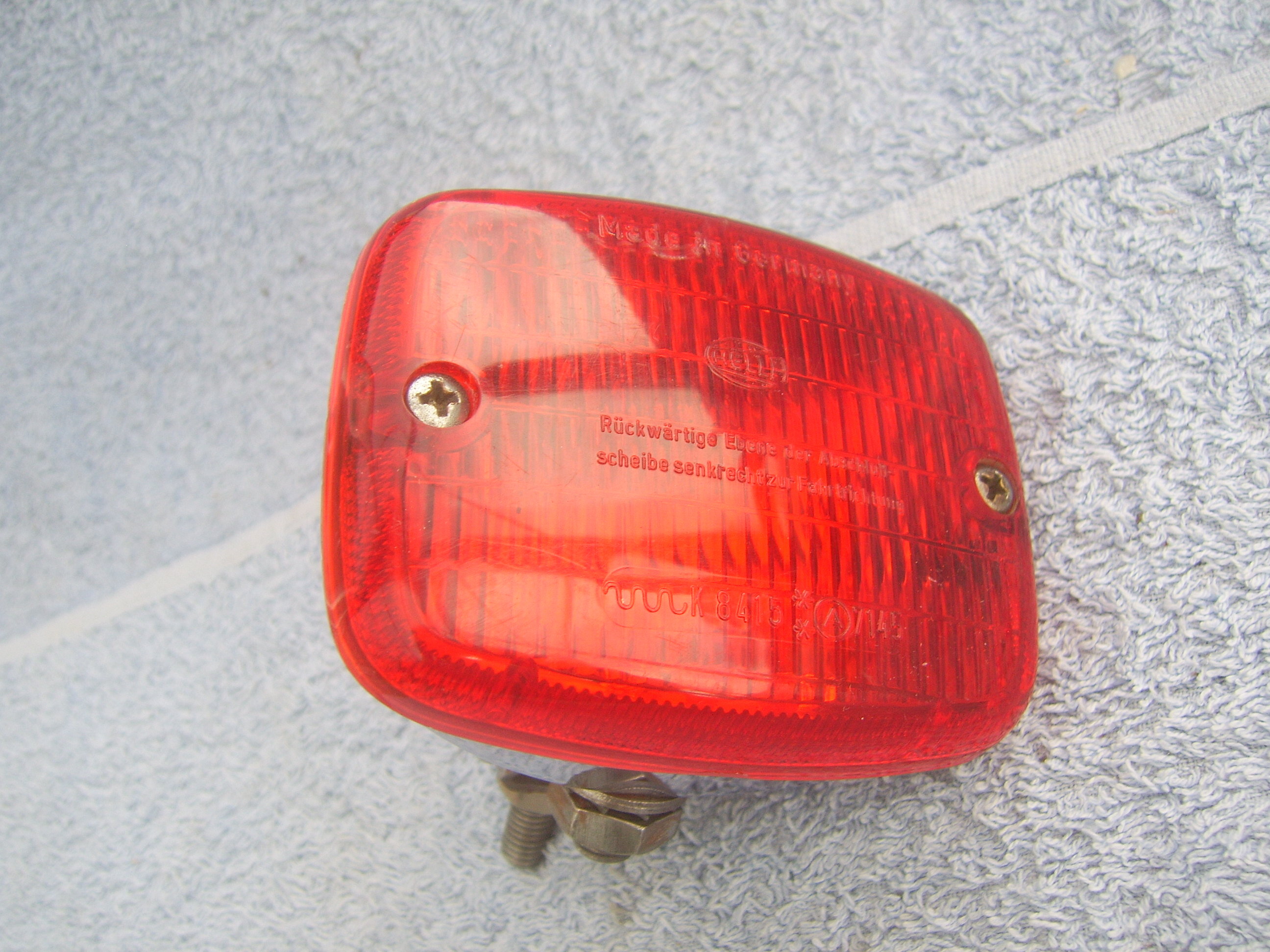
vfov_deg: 37.7
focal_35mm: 38
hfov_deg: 49.0
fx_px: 1394
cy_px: 476
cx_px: 635
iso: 50
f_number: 3.2
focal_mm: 7.8
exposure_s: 1/100
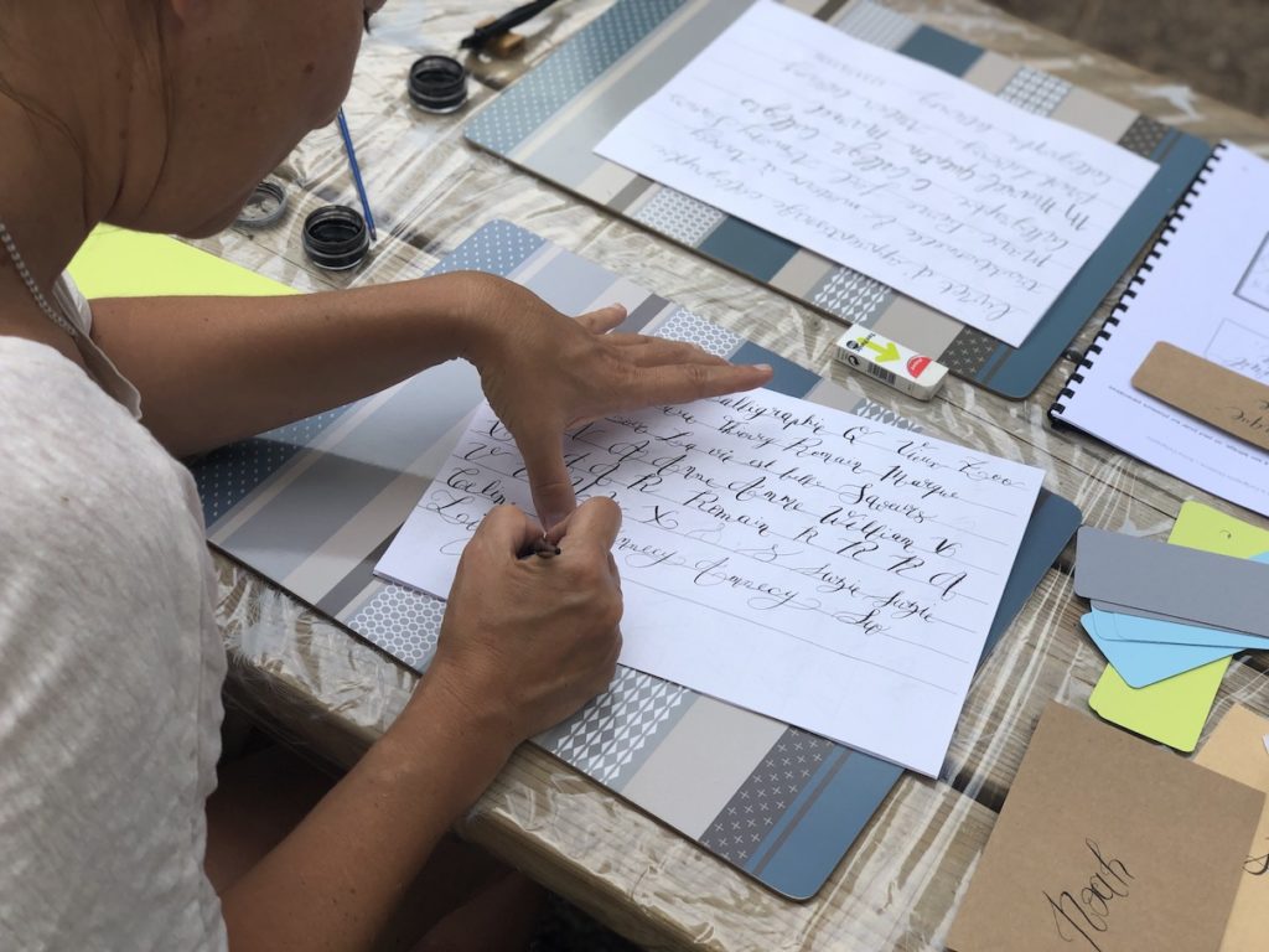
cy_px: 476
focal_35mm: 52
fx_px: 1906
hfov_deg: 36.8
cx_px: 634
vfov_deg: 28.0
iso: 16
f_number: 2.4
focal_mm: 6
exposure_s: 1/390
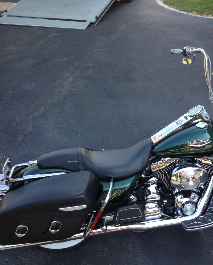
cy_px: 133
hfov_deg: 32.2
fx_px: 362
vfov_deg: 40.3
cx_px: 157
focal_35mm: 46
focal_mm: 4.28
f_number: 2.4
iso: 50
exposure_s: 1/174
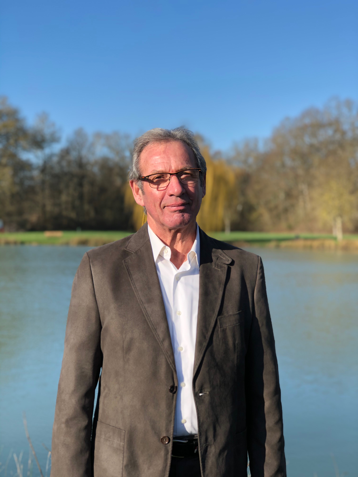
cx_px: 179
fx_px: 786
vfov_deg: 33.8
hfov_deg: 25.7
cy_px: 238
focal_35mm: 57
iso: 20
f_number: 2.8
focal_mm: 6.6
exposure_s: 1/475
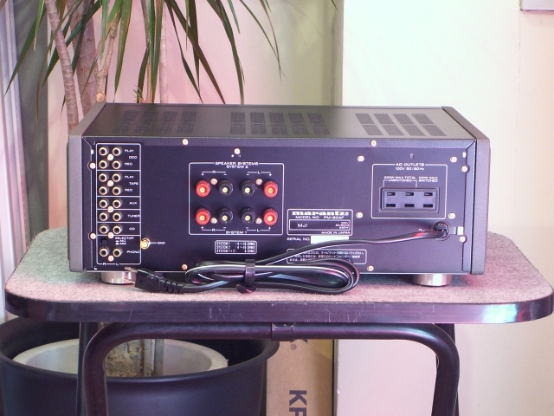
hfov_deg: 17.3
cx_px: 277
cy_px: 208
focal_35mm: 114
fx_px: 1824
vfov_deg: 13.0
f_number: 5.1
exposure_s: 1/10
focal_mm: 23.7
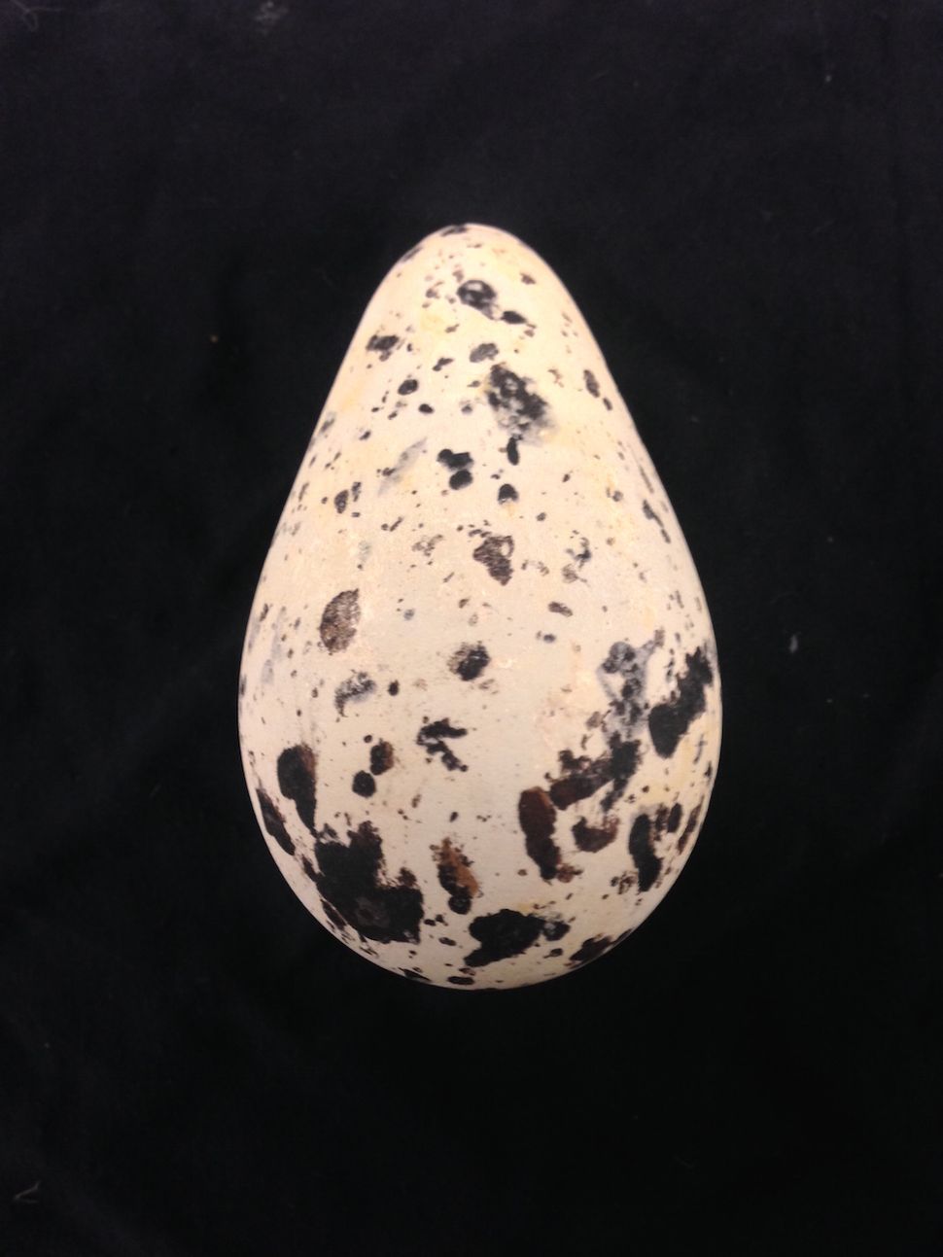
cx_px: 472
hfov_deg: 43.0
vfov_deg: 55.3
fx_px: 1198
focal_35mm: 33
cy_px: 628
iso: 125
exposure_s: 1/20
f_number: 2.4
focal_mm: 4.12
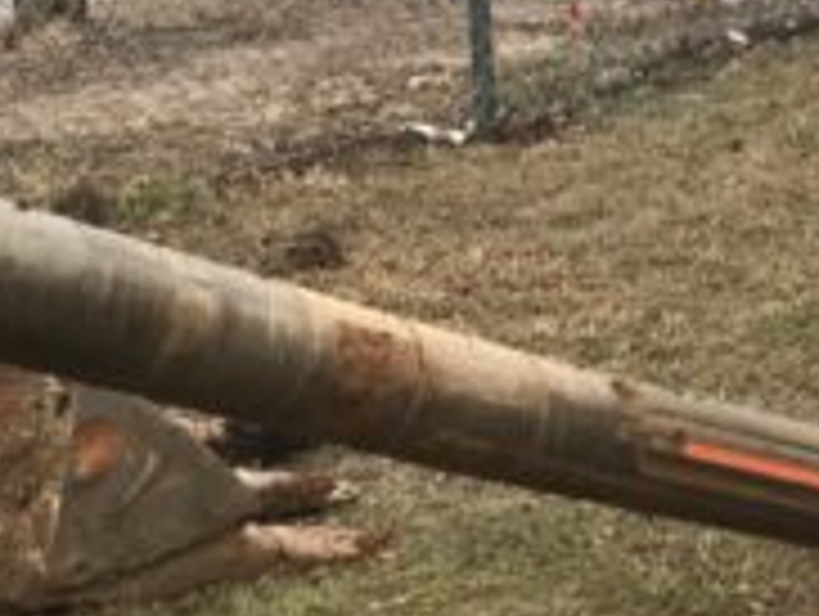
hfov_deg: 16.6
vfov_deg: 12.6
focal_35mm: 118
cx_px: 549
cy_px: 364
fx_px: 2796
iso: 32
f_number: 1.8
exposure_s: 1/120
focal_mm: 3.99
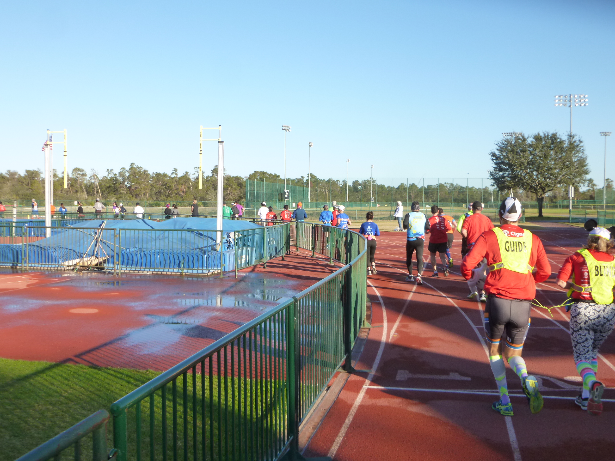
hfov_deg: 51.4
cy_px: 230
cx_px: 308
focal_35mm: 36
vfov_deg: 39.7
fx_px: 640
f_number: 3.6
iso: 160
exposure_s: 1/500
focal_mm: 6.5
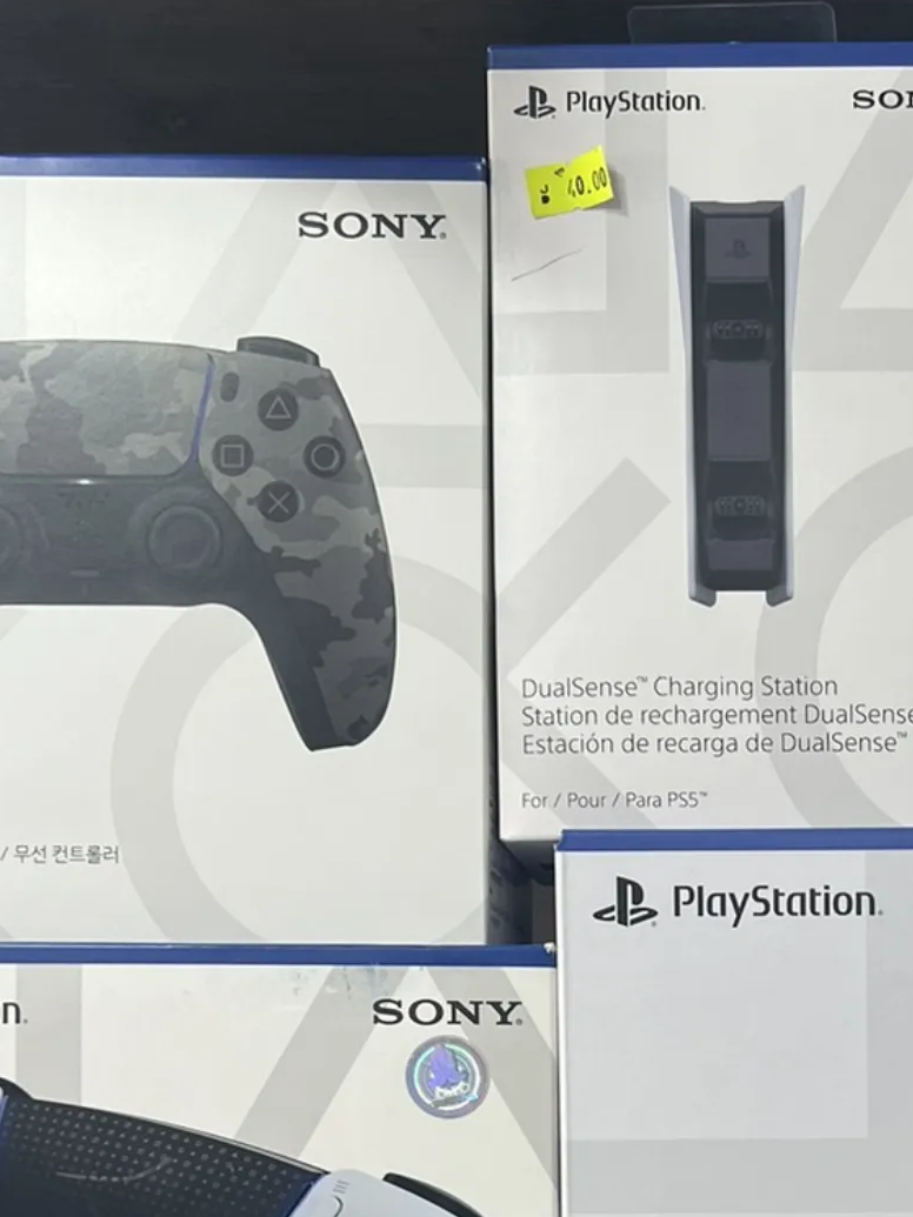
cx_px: 937
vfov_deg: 26.9
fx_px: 2357
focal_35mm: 67
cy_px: 1301
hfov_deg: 21.1
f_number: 1.5
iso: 32
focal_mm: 5.7
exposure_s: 1/121
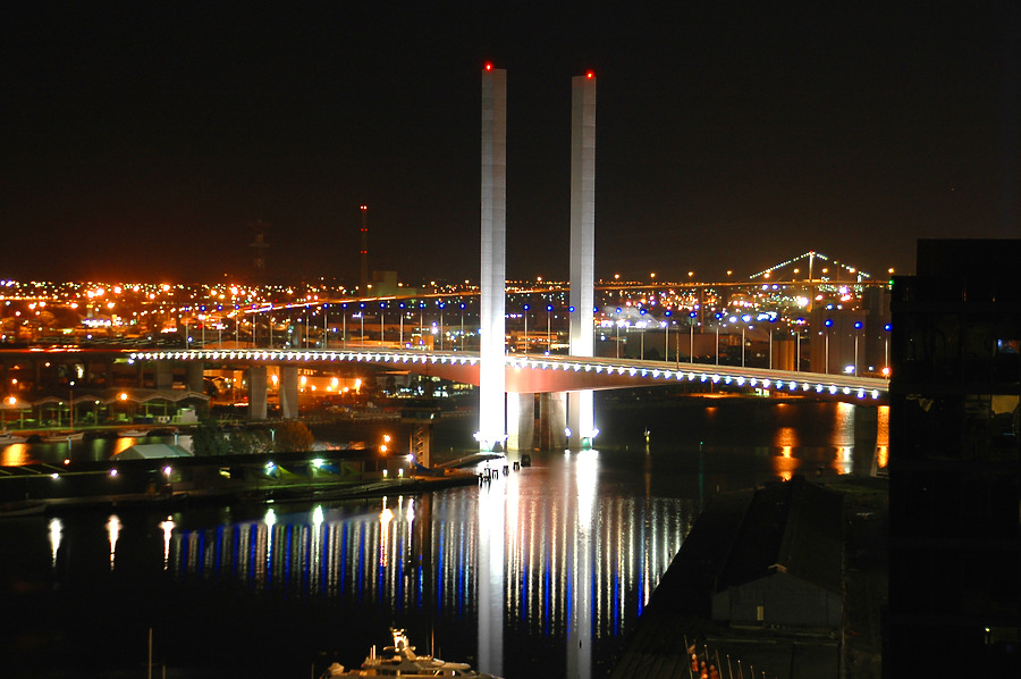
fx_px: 2550
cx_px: 510
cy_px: 340
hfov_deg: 22.6
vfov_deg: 15.2
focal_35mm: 90
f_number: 5.3
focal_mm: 60
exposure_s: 1.6
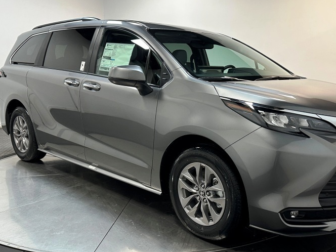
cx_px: 198
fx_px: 359
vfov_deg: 38.7
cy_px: 132
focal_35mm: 37
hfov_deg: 49.9
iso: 250
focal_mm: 6.86
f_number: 1.78
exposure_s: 1/60
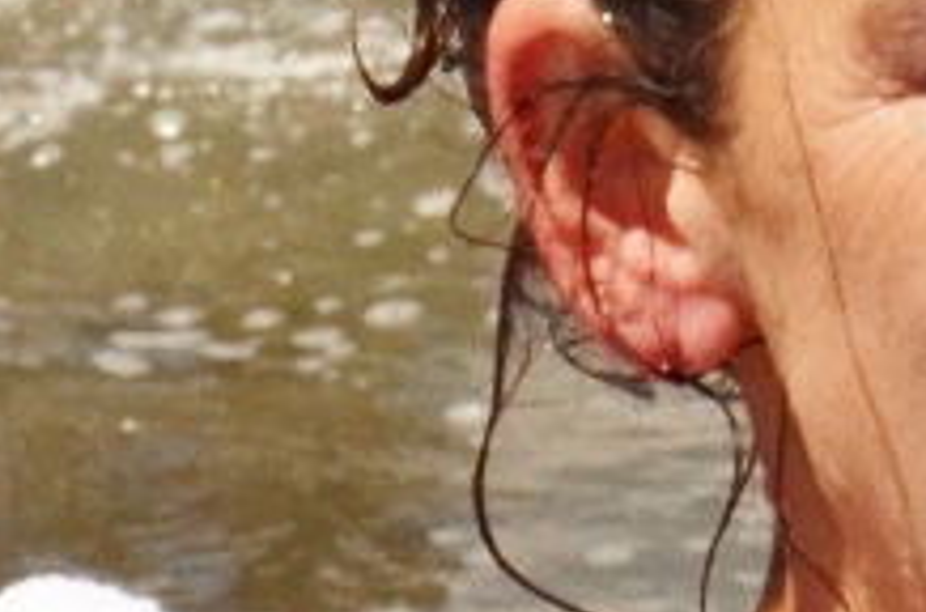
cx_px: -1030
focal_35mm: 562
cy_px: -76
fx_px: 14414
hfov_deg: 3.6
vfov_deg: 2.4
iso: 500
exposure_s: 1/640
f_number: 13
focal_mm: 50
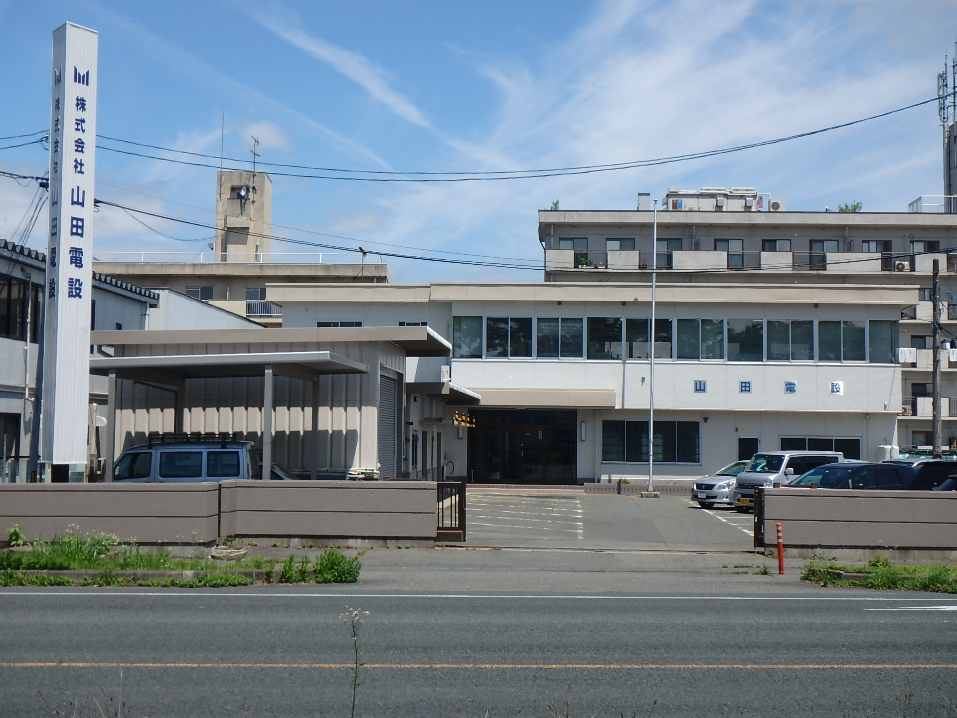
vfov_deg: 27.5
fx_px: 1465
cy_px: 359
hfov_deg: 36.2
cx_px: 478
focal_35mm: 53
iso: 125
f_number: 5.2
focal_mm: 9.4
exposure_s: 1/800
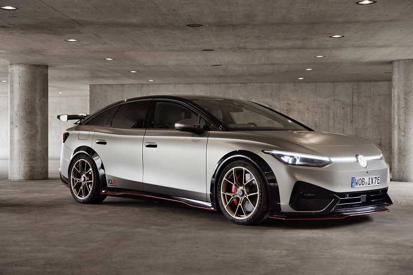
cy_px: 138
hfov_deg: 35.6
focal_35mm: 56
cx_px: 206
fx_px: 642
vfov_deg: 24.2
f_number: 2.8
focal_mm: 56
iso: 640
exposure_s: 1/13
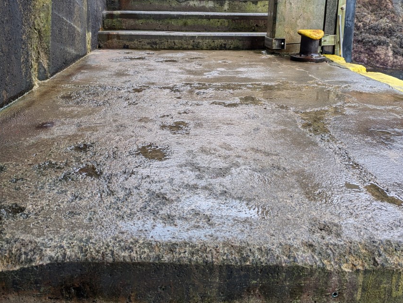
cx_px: 183
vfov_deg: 41.4
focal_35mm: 34
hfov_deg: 53.8
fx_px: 396
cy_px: 105
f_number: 1.85
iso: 45
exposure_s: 1/111
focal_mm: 6.81
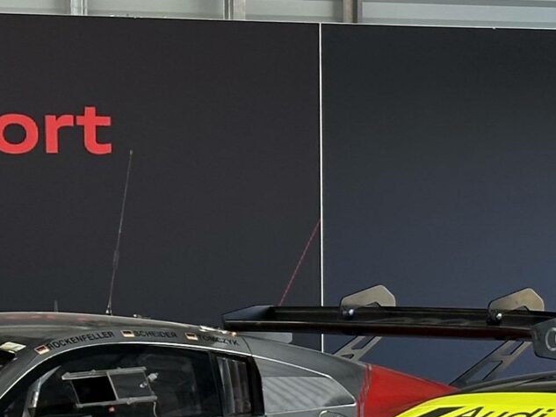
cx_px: 450
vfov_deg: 7.6
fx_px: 3117
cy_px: 449
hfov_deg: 10.2
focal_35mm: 194
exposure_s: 1/113
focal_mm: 6.86
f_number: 1.78
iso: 80
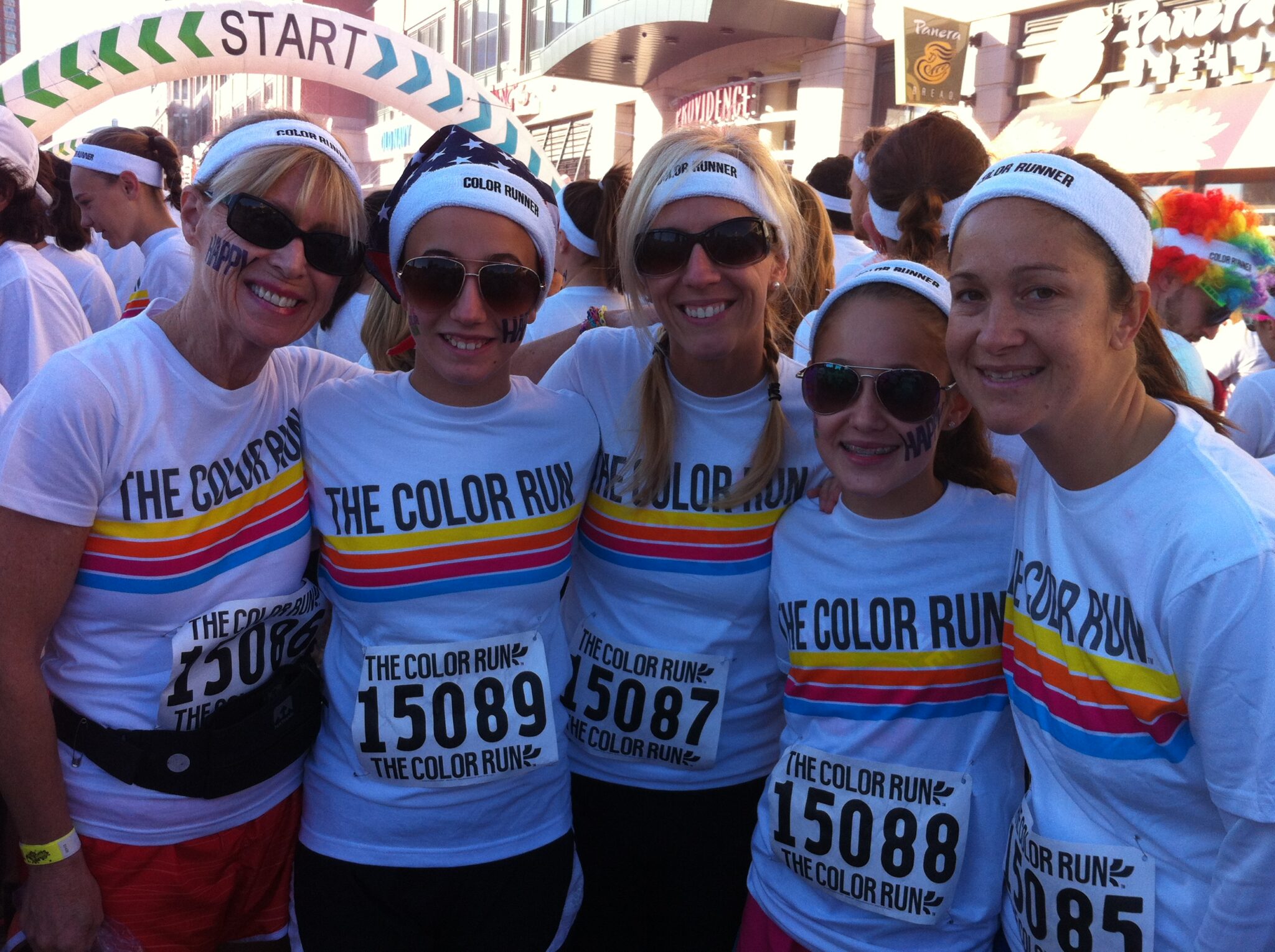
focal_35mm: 35
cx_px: 638
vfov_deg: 40.6
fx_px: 1287
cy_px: 476
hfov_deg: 52.7
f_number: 2.8
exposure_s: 1/308
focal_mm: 3.85
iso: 80
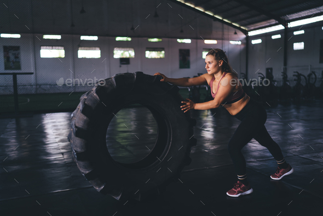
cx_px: 162
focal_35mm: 35
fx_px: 314
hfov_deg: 54.4
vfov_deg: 37.9
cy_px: 108
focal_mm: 35
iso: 100
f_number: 1.7
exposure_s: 1/160
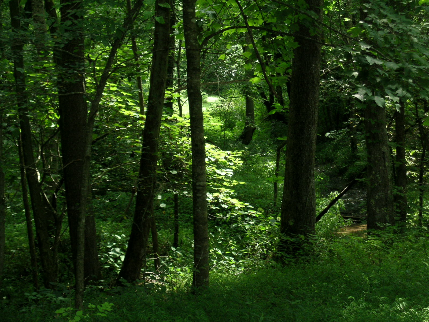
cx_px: 214
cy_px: 161
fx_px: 991
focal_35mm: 80
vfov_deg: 18.4
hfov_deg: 24.4
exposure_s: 1/121
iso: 106
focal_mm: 16.7
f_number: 4.1
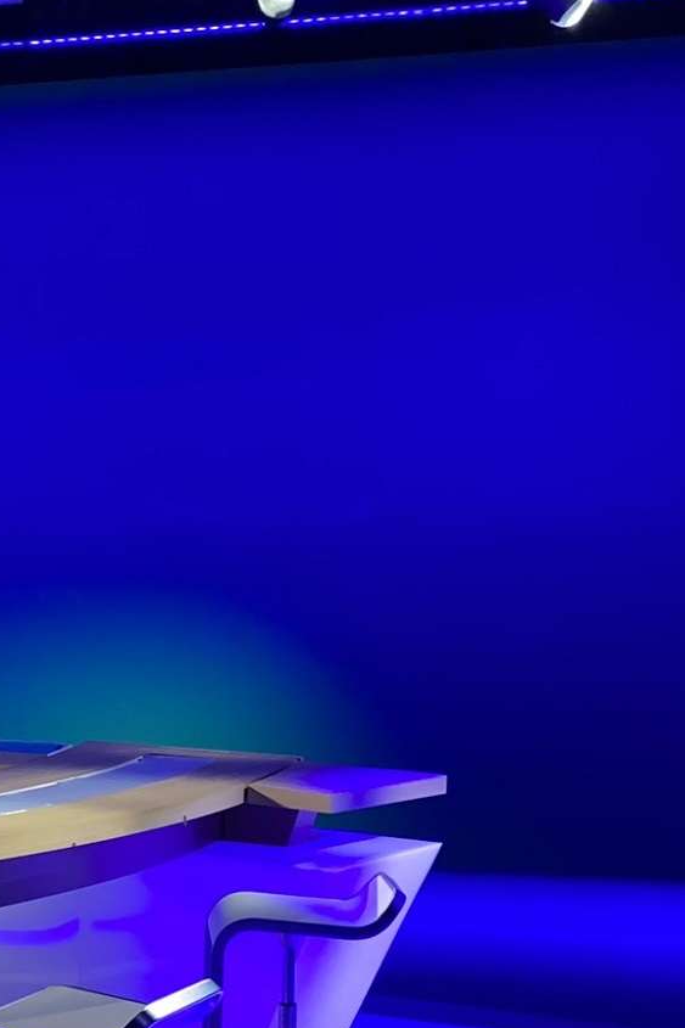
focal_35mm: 64
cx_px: -254
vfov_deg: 31.2
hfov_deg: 19.3
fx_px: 1827
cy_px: 689
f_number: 1.8
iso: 200
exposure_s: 1/60
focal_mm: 4.25
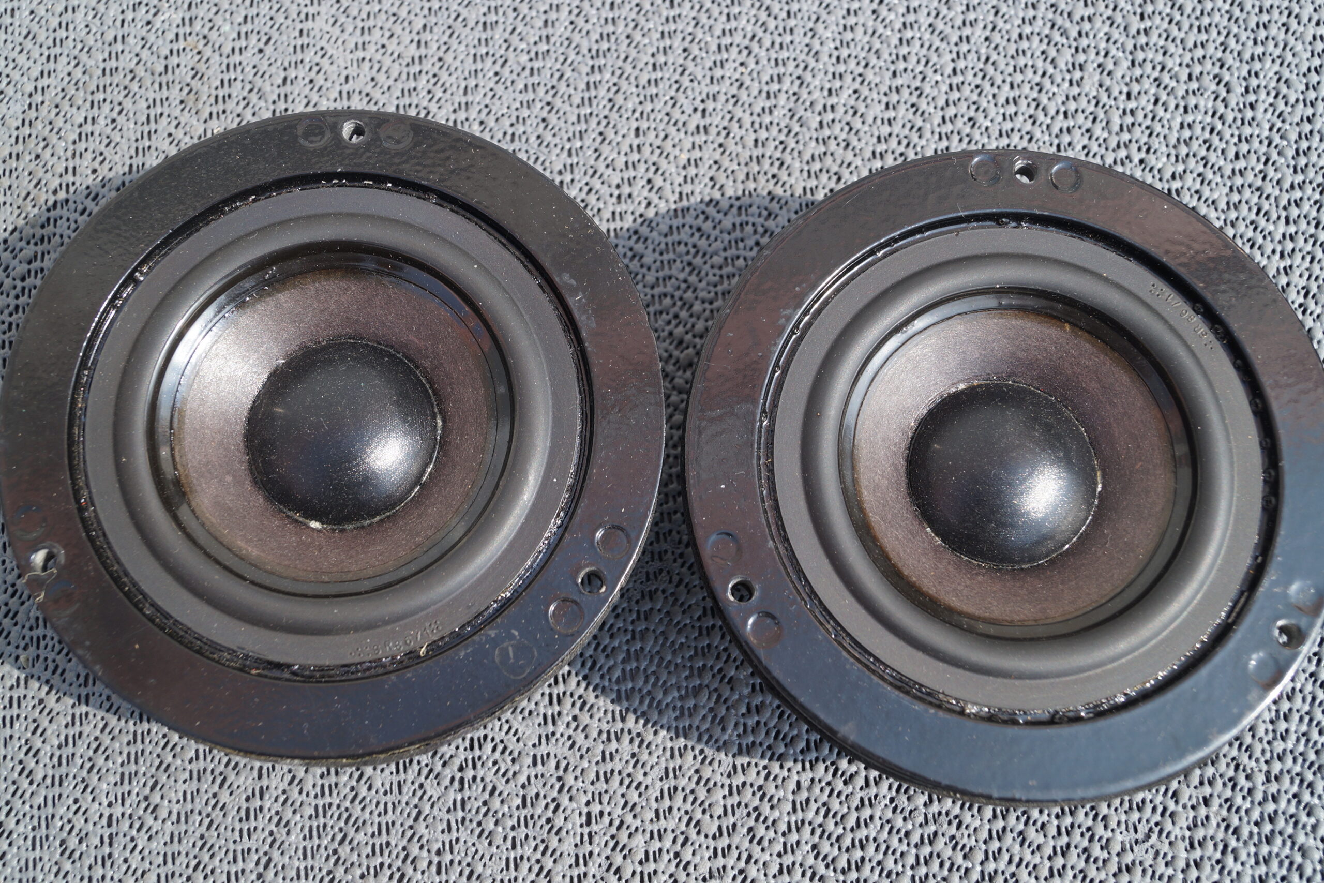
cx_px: 662
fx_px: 1545
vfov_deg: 31.9
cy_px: 442
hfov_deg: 46.4
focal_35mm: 42
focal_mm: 28
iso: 100
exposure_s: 1/160
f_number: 6.3
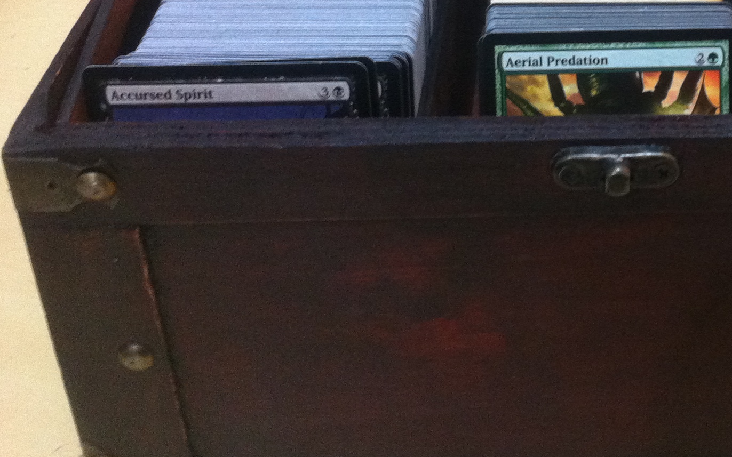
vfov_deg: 18.1
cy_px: -3
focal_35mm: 70
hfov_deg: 28.3
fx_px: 1396
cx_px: 649
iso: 320
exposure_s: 1/15
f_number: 2.8
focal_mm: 3.85
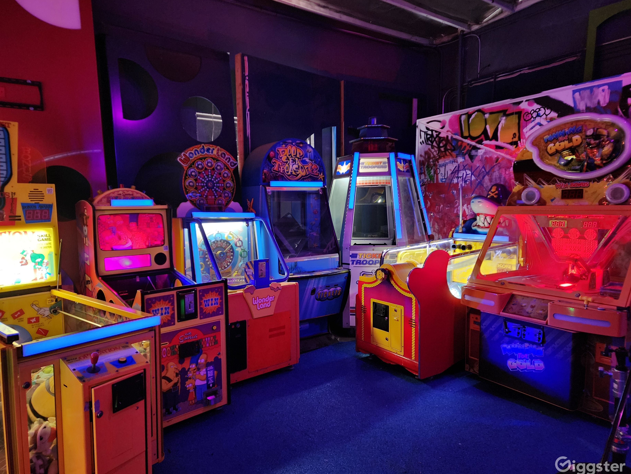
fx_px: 437
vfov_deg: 56.8
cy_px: 242
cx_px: 310
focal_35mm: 24
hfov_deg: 71.6
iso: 500
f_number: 1.8
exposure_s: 1/24
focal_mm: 6.4
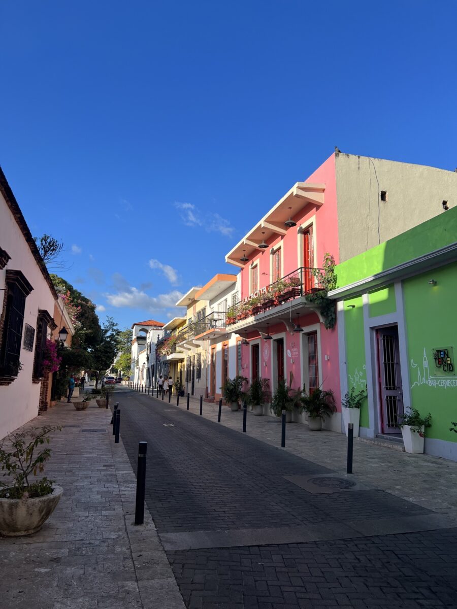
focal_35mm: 26
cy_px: 304
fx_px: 458
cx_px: 228
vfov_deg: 67.3
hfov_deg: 53.1
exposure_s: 1/2841
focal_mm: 5.7
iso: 50
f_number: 1.5
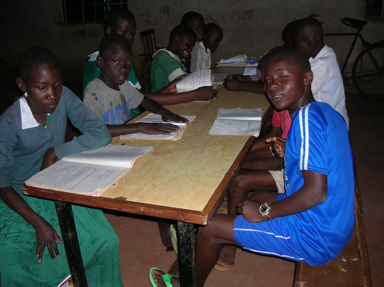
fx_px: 388
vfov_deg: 40.6
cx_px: 192
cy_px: 144
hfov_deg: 52.7
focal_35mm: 35
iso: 82
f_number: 2.8
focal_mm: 5.8
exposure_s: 1/60.1
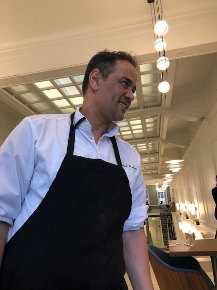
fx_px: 234
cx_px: 108
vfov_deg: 63.4
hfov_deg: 49.7
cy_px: 145
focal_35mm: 28
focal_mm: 3.99
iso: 40
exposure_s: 1/17
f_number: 1.8
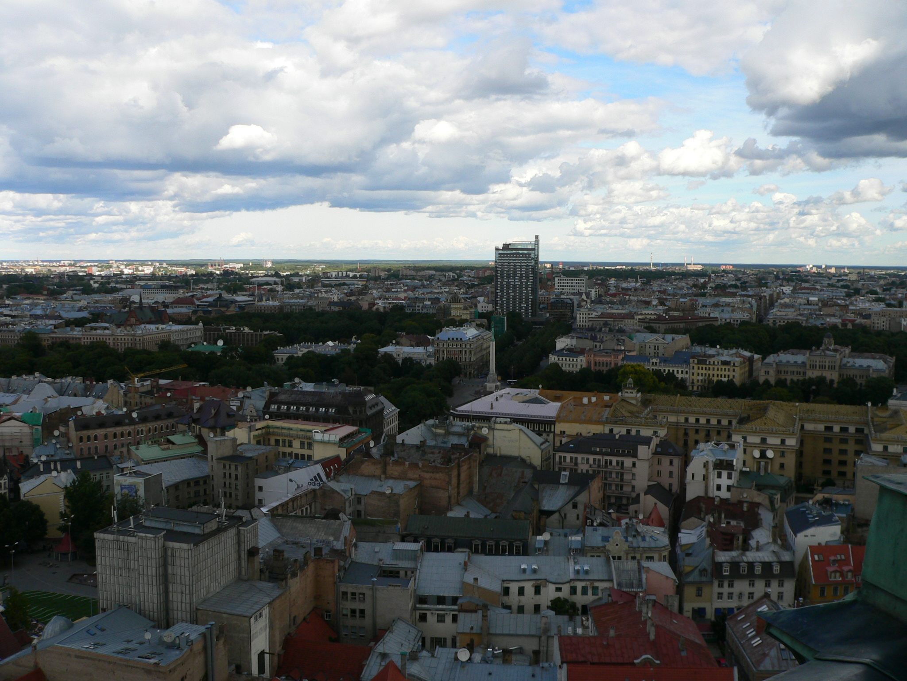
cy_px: 340
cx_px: 454
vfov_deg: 39.7
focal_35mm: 36
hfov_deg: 51.4
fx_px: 943
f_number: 4
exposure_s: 1/500
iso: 80
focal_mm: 6
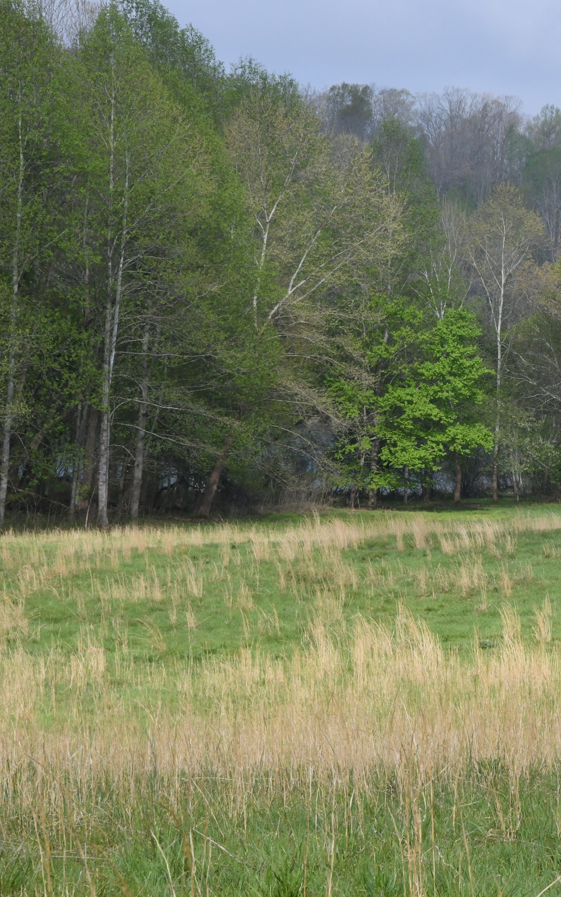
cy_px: 448
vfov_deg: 11.4
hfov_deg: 7.1
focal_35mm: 184
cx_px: 659
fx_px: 4501
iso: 1000
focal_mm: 80
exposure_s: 1/800
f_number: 14
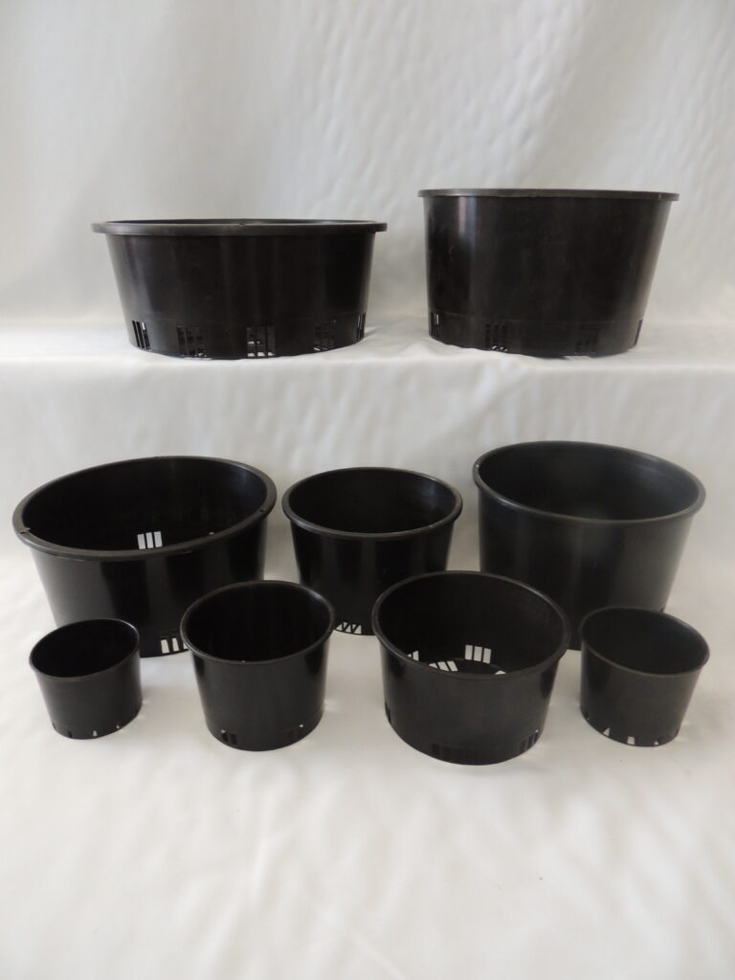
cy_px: 490
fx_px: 679
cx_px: 368
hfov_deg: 56.8
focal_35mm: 24
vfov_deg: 71.6
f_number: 3
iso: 400
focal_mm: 4.3
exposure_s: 1/10
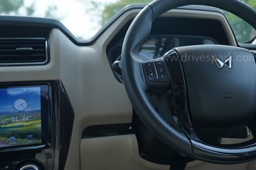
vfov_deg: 22.2
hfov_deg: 32.0
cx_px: 204
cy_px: 58
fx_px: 434
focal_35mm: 61
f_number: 5
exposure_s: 1/200
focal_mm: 38
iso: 200
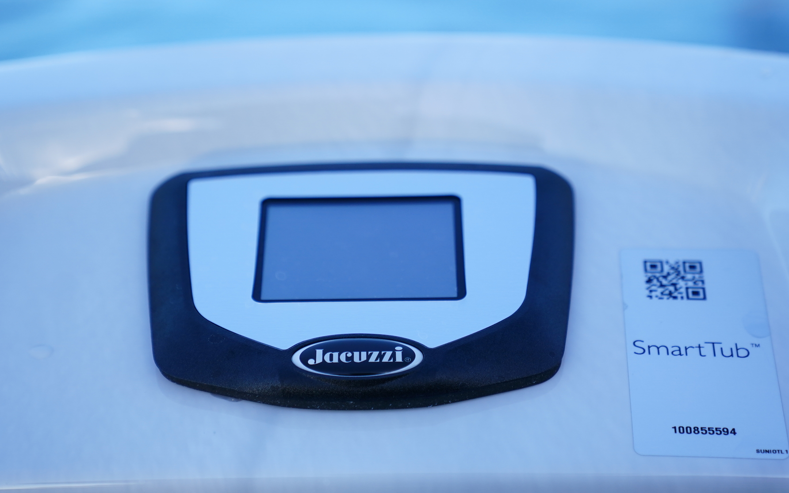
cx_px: 364
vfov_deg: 15.5
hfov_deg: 24.6
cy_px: 218
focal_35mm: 84
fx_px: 1806
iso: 500
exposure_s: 1/1600
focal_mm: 70
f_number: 2.8
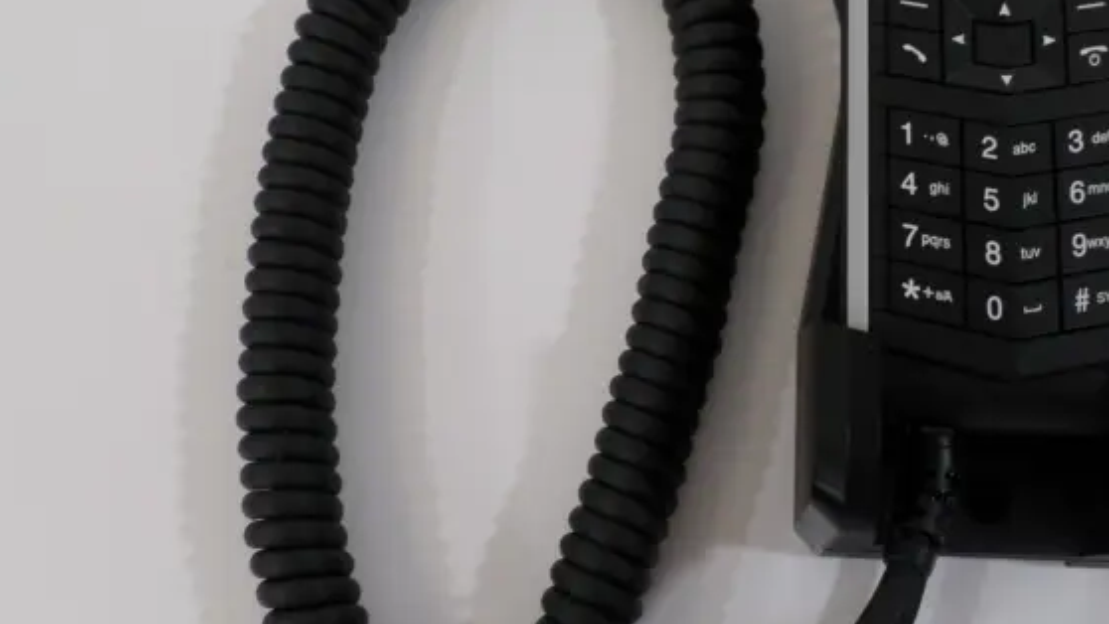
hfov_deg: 46.2
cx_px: 655
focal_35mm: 44
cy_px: 254
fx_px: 1294
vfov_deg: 27.1
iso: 80
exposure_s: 1/45
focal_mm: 4.5
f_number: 2.5
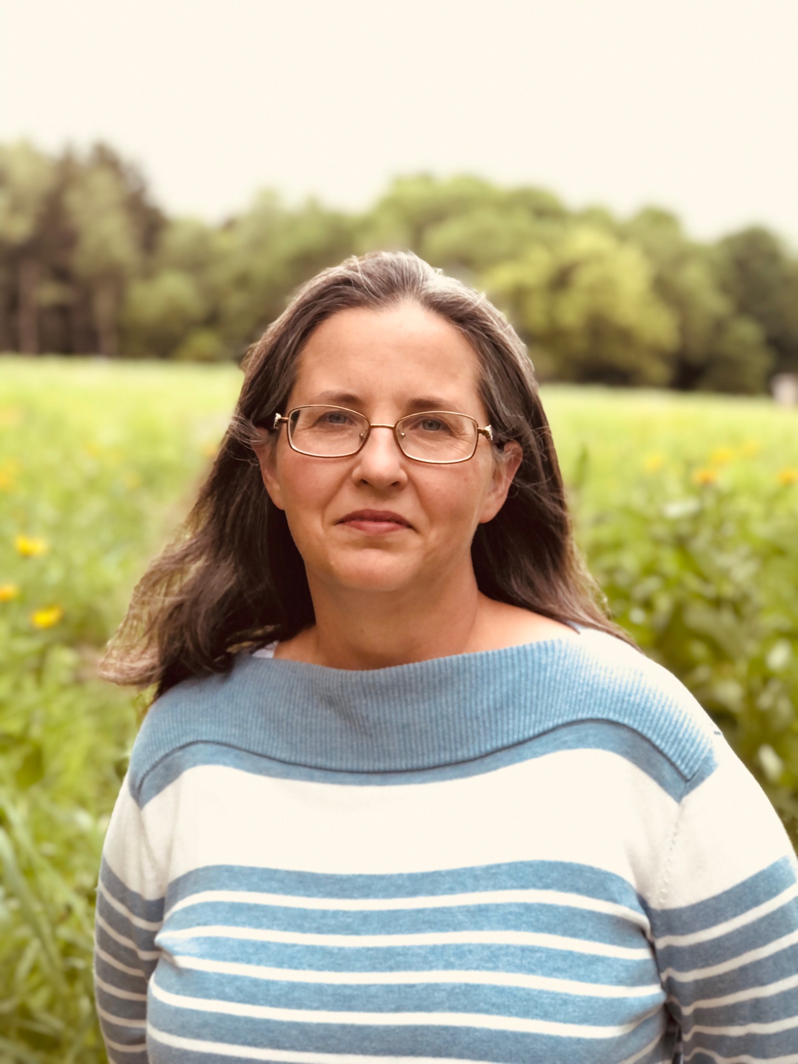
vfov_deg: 33.8
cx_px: 399
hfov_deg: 25.7
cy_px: 532
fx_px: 1753
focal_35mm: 57
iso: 32
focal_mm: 6.6
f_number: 2.8
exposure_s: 1/30
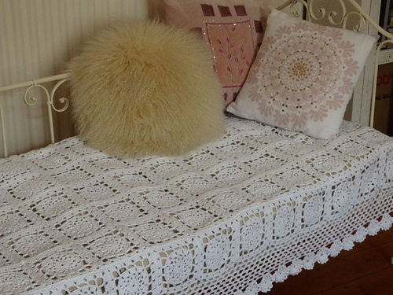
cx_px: 196
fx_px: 681
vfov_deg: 24.4
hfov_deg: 32.2
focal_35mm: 60
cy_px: 148
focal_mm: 10.8
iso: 800
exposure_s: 1/40
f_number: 4.2
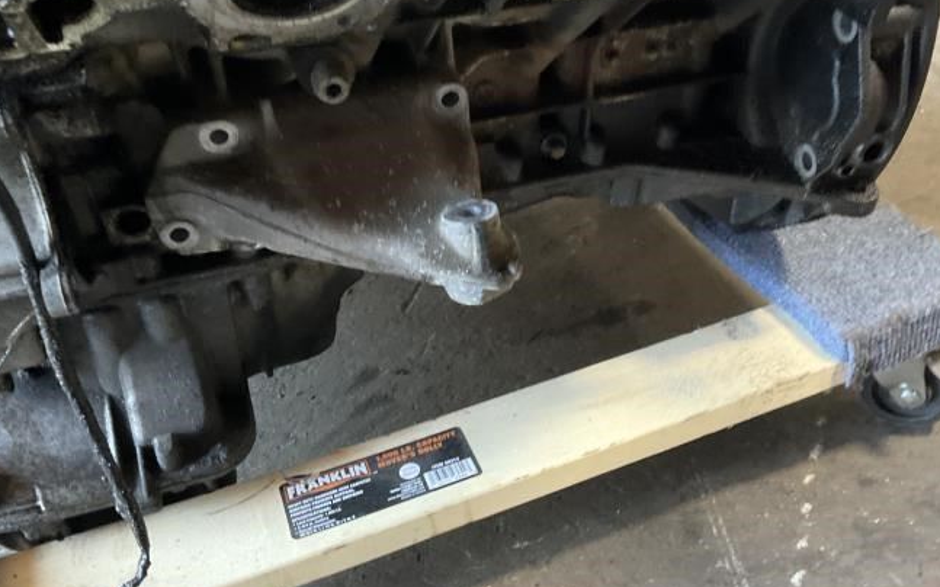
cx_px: 529
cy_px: 253
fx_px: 973
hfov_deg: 51.4
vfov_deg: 33.5
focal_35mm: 38
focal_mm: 3
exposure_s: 1/43
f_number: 1.8
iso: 320
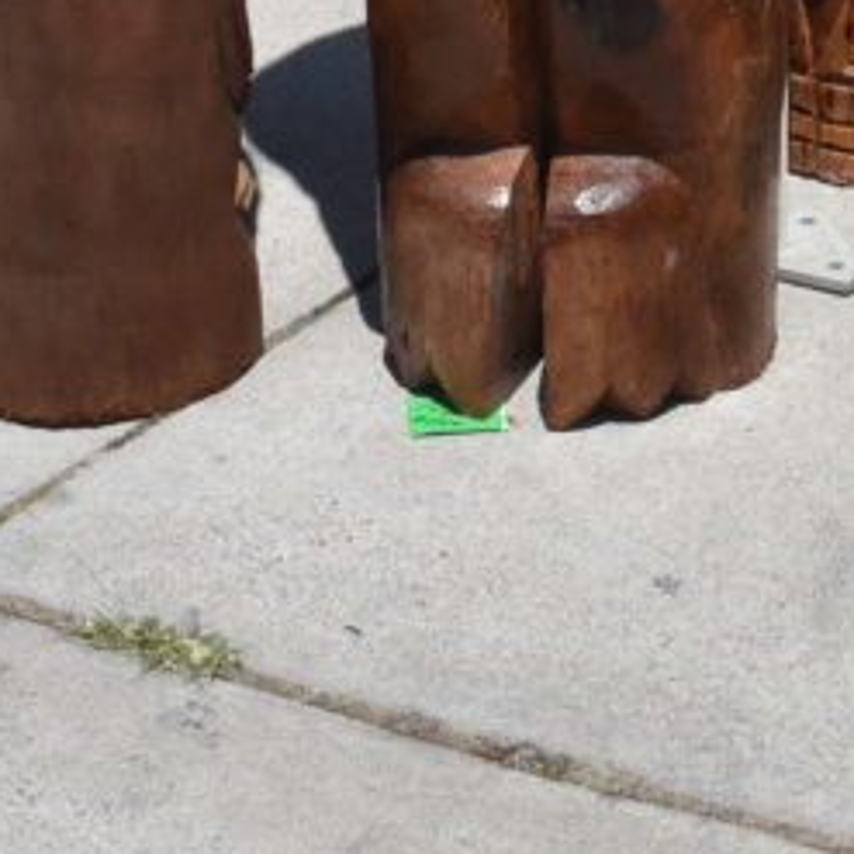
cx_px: 1144
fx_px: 5135
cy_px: -1008
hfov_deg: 9.3
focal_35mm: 184
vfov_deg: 8.8
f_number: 18
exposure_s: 1/1250
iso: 1250
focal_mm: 31
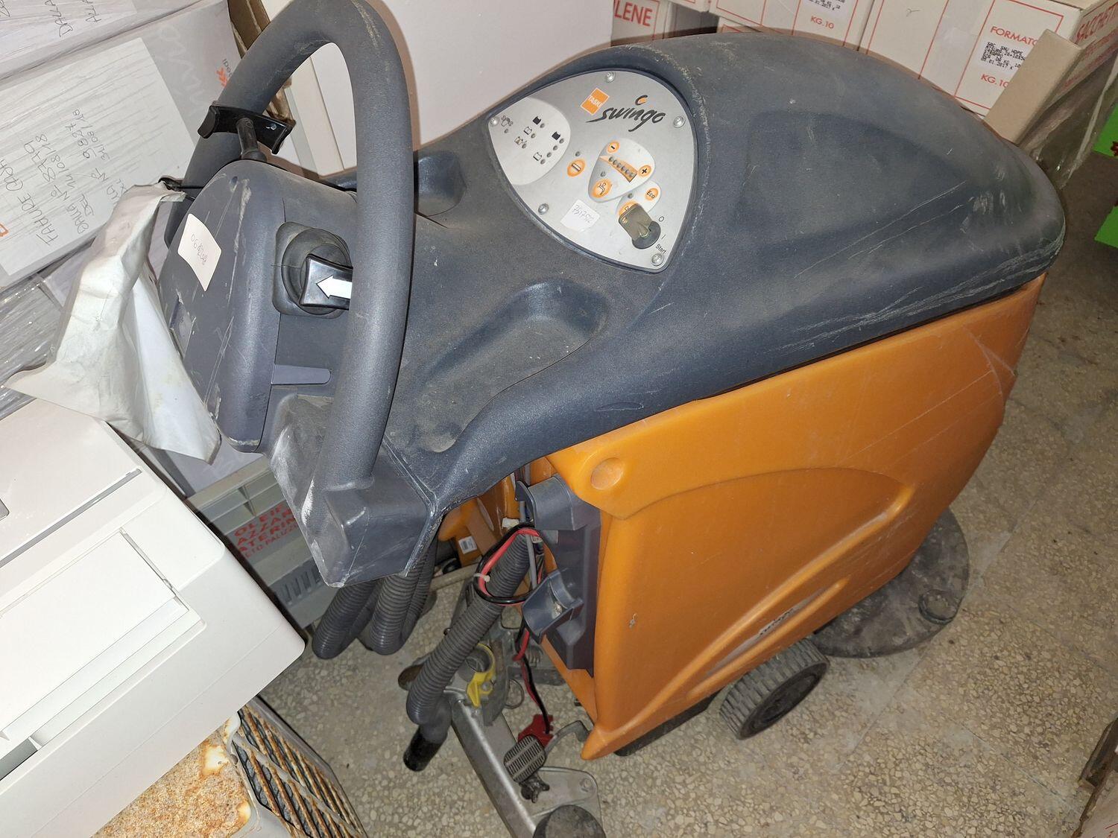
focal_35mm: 23
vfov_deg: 58.9
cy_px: 419
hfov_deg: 73.9
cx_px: 559
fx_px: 743
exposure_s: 1/50
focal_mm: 5.54
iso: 200
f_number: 1.8
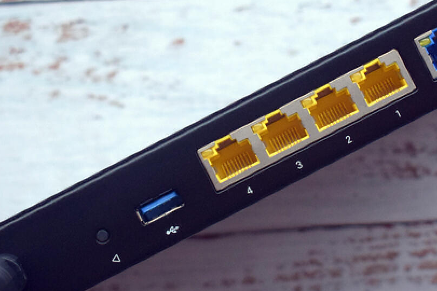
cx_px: 321
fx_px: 1274
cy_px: 117
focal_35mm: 105
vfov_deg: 13.0
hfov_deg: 19.3
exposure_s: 1/125
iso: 1600
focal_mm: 35
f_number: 5.6
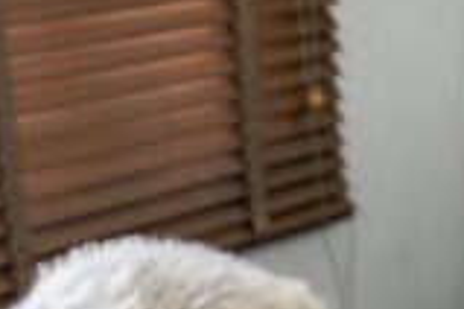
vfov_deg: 10.0
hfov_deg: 15.0
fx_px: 1701
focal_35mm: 132
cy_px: 472
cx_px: 543
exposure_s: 1/250
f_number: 2.8
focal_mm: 35
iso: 640
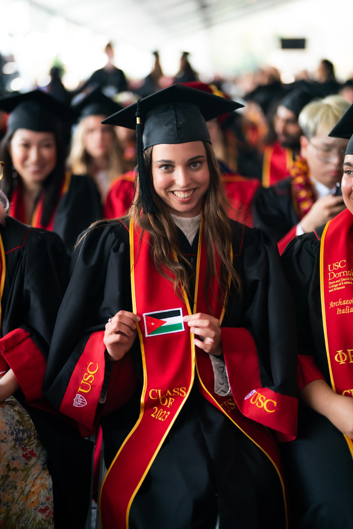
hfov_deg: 26.5
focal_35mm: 51
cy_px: 269
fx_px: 750
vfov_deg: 38.9
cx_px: 176
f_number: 1.2
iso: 400
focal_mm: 50
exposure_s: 1/800
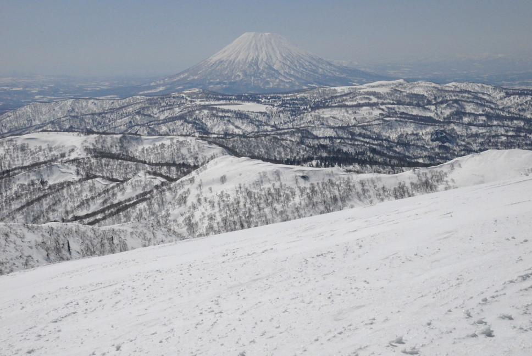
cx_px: 266
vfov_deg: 20.7
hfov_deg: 30.5
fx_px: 976
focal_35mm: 66
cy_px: 178
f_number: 18
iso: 400
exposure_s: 1/1250
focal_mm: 44
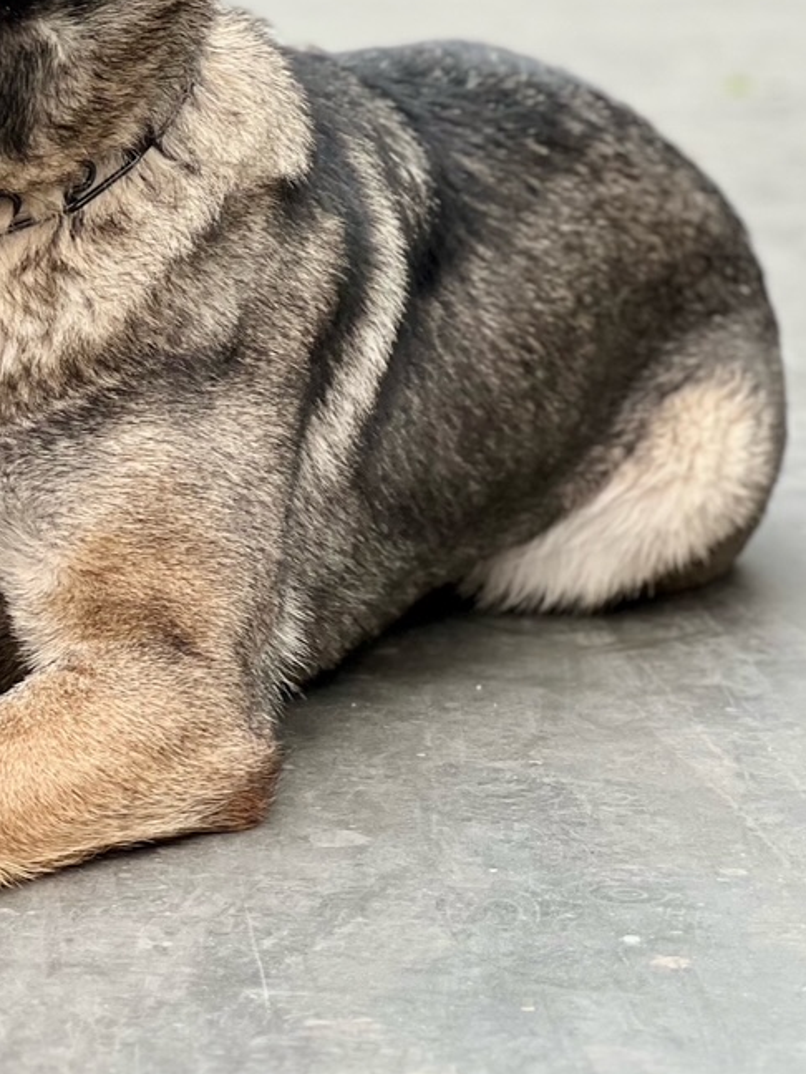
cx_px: 43
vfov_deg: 12.9
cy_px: 111
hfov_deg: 9.7
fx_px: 4719
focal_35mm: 152
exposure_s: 1/121
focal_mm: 9
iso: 50
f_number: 2.8
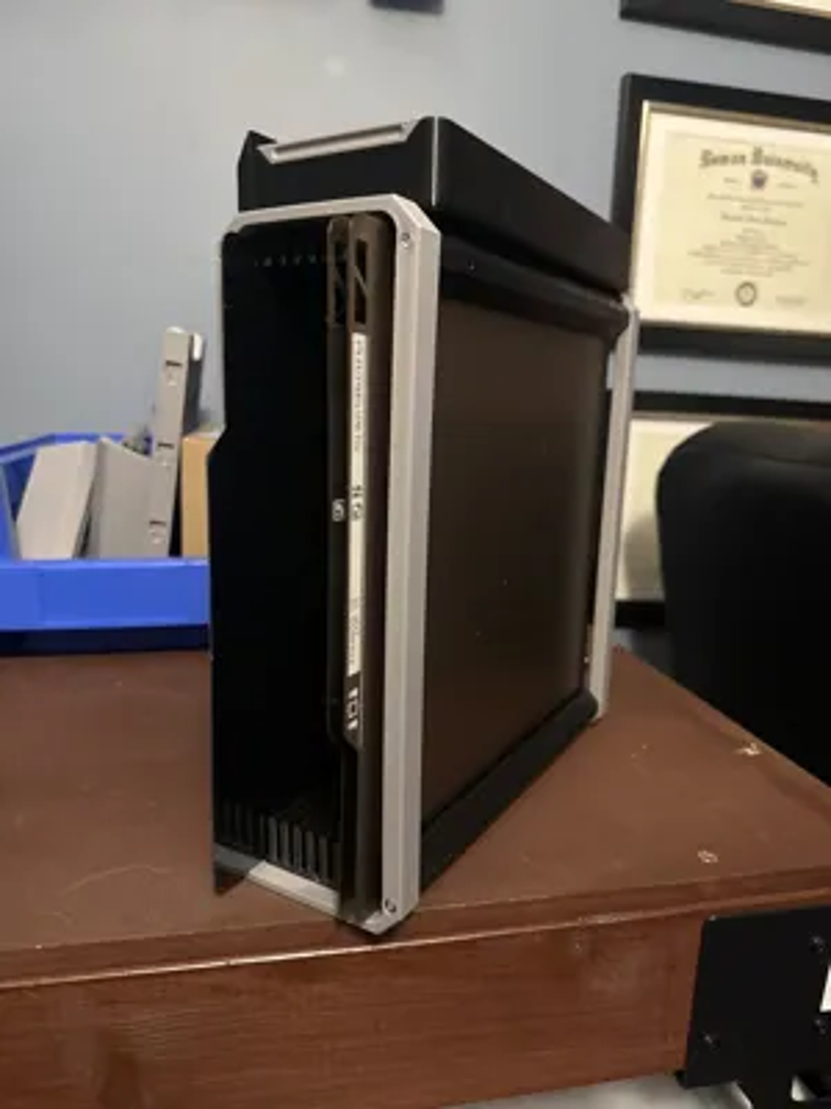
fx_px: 768
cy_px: 554
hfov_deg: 56.8
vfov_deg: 71.6
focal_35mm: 24
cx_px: 416
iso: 1000
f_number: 1.78
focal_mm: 6.76
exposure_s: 1/31
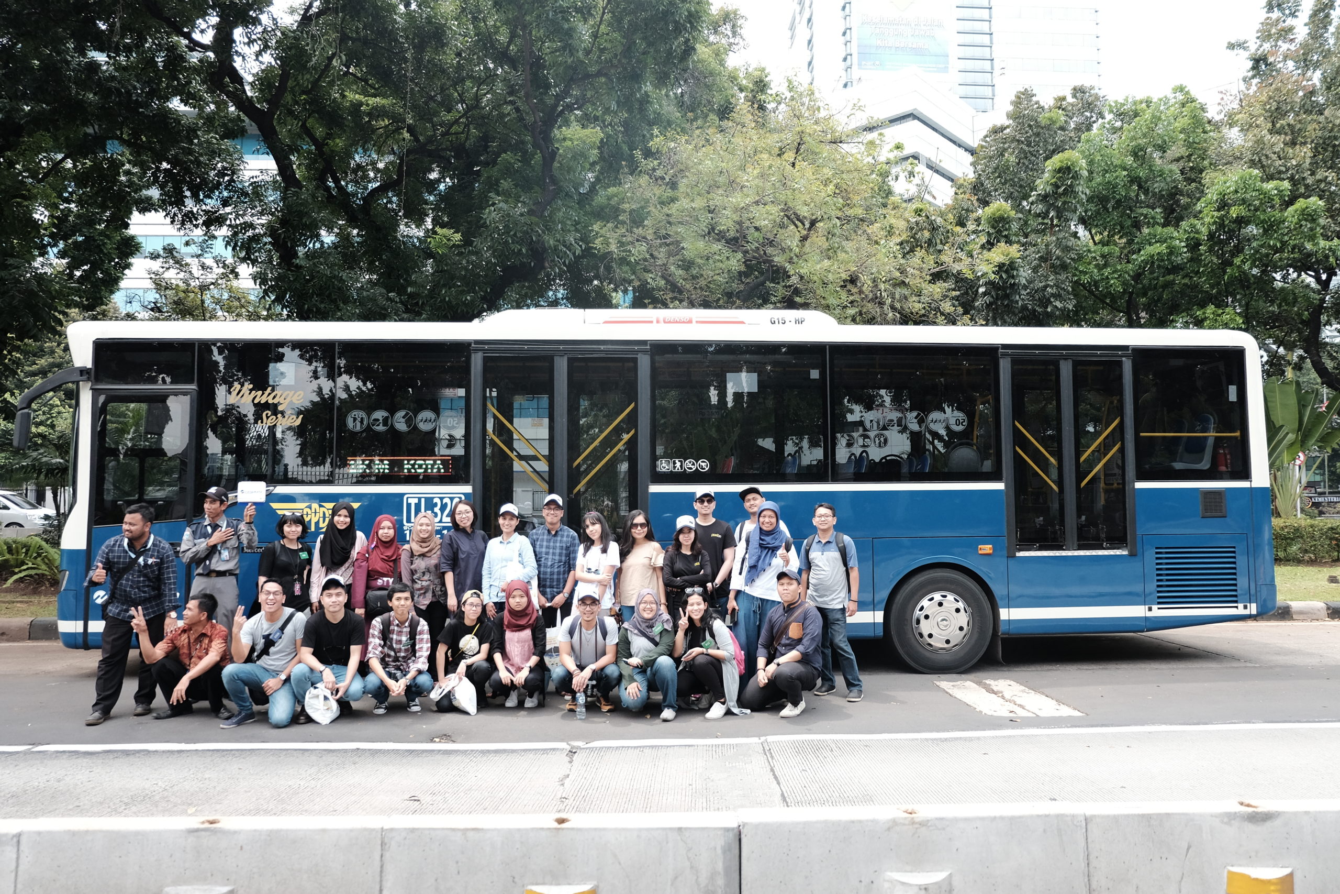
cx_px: 670
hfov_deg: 73.7
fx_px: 893
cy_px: 447
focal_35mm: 24
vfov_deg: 53.1
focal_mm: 16
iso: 640
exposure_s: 1/750
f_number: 3.5
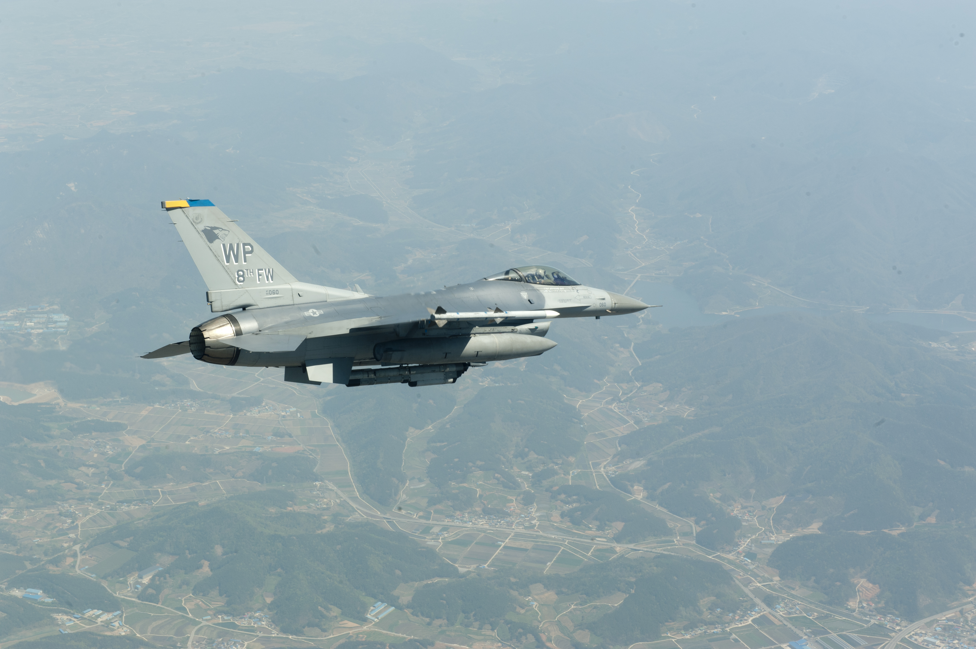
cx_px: 488
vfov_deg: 19.4
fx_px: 1897
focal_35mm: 70
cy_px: 324
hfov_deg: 28.9
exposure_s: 1/160
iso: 320
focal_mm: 70
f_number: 18
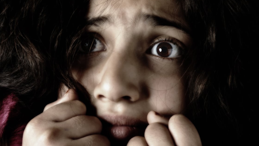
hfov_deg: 21.1
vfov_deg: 12.0
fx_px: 694
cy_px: 71
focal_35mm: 101
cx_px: 152
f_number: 20
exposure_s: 1/160
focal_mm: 70
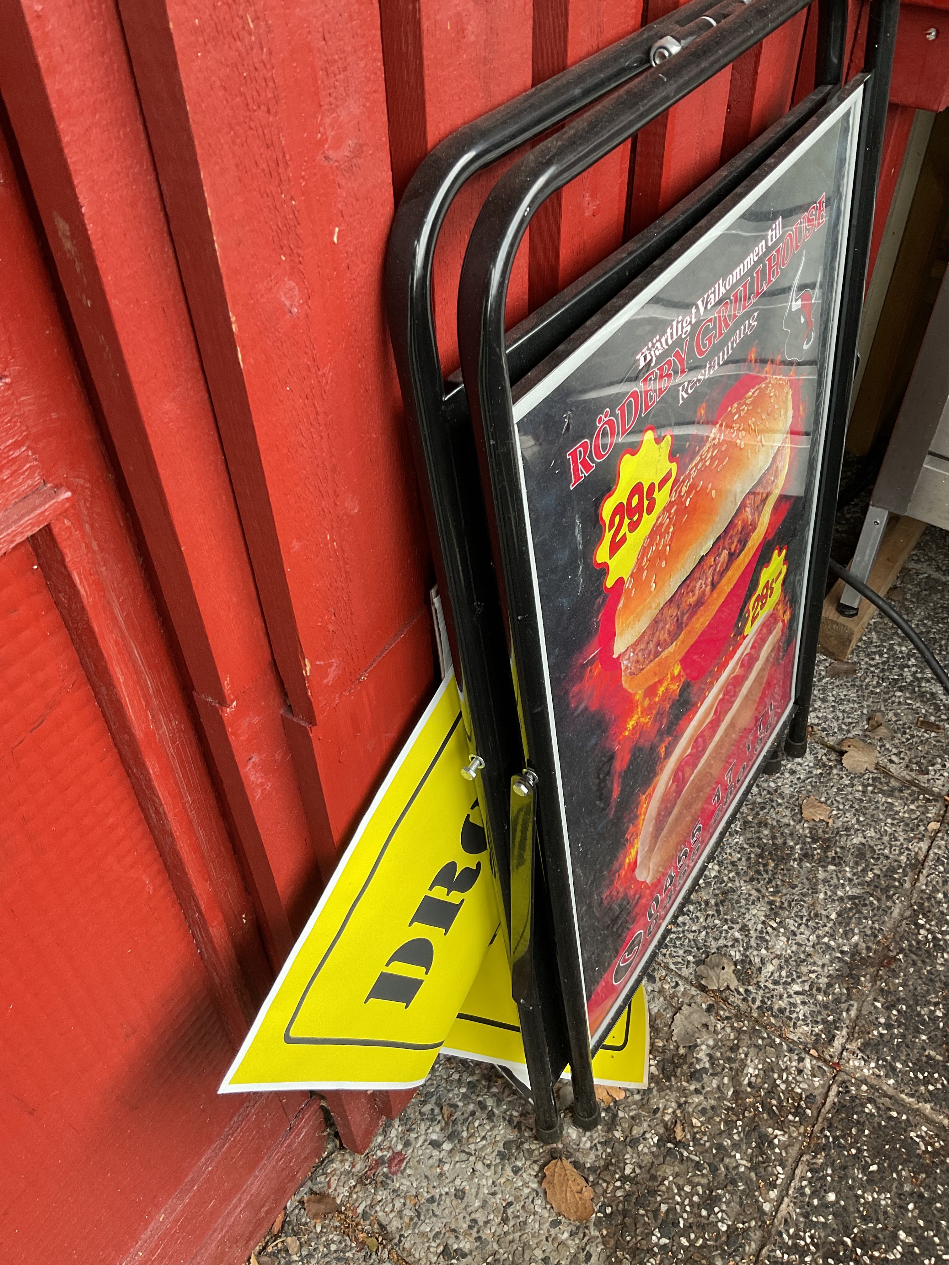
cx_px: 474
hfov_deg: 48.2
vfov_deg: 61.7
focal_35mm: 29
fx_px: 1060
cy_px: 632
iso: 64
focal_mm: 3
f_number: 1.8
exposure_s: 1/112
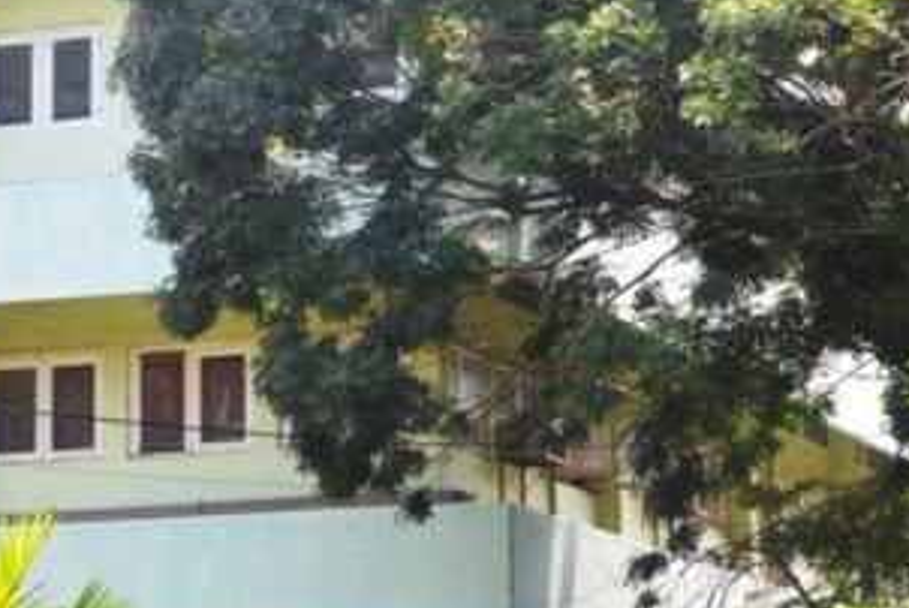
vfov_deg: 10.8
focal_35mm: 127
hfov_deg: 16.1
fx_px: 3210
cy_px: 539
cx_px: 491
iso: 160
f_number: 7.1
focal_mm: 50
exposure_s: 1/160
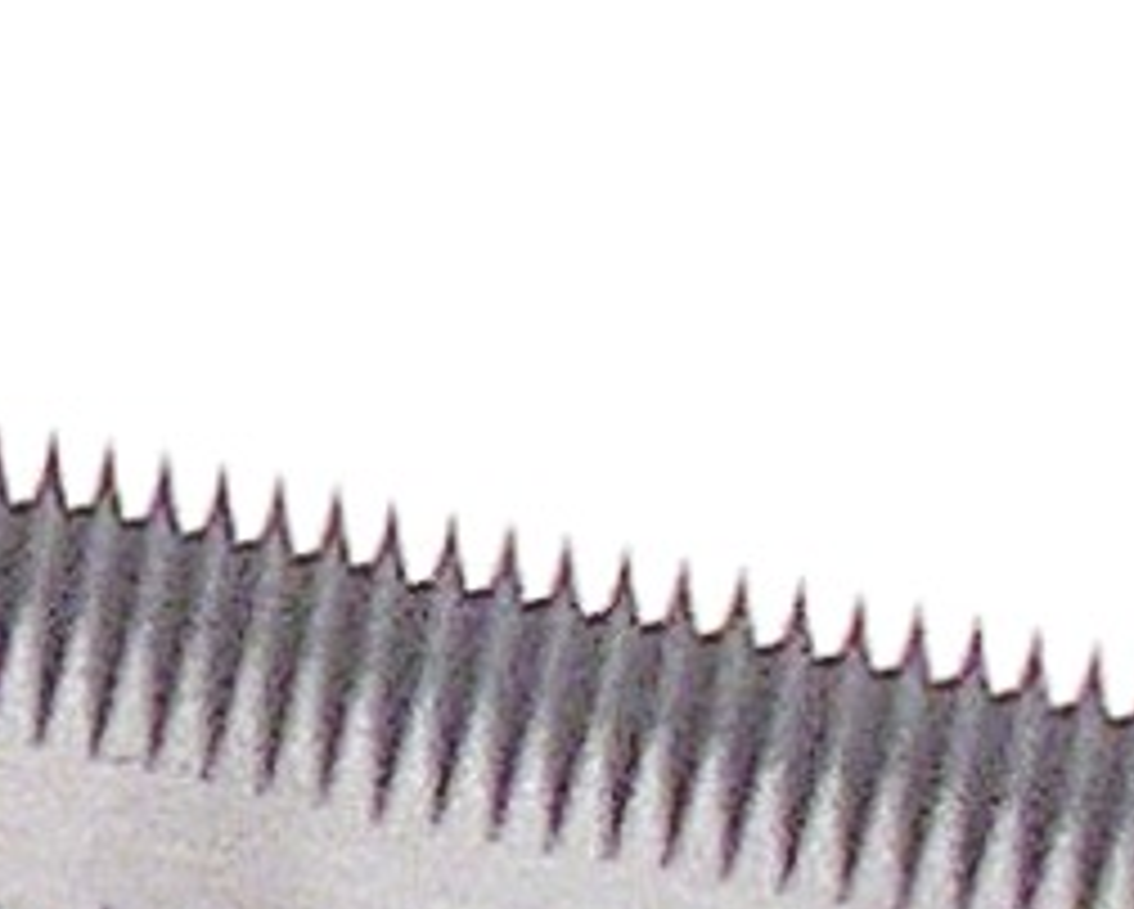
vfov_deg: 3.6
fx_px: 14577
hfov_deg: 4.3
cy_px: 603
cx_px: -2007
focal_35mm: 434
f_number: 3.3
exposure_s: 1/45.5
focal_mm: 8.5
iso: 100
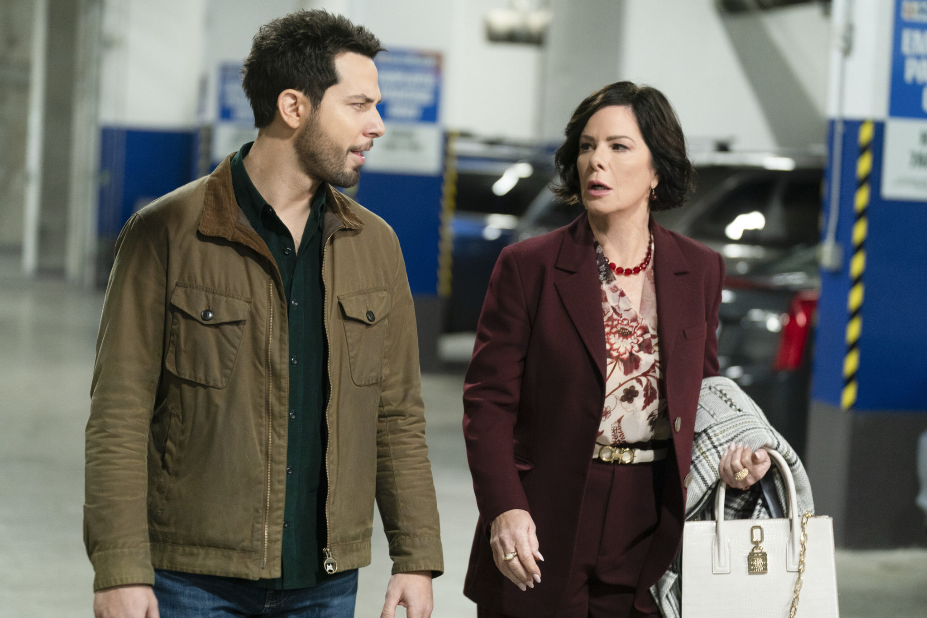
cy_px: 309
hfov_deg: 21.9
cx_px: 464
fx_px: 2394
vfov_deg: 14.7
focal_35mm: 93
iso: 3200
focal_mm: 93
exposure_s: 1/250
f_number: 2.8
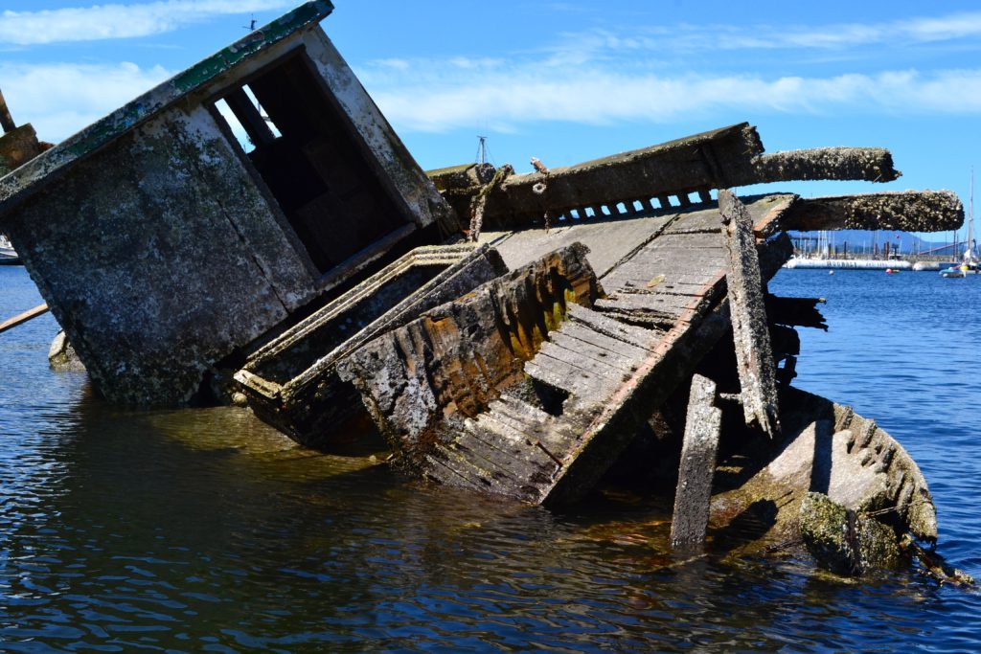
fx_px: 1308
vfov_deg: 28.1
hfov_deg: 41.1
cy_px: 327
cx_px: 490
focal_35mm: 48
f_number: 10
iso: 400
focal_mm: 32
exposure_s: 1/250
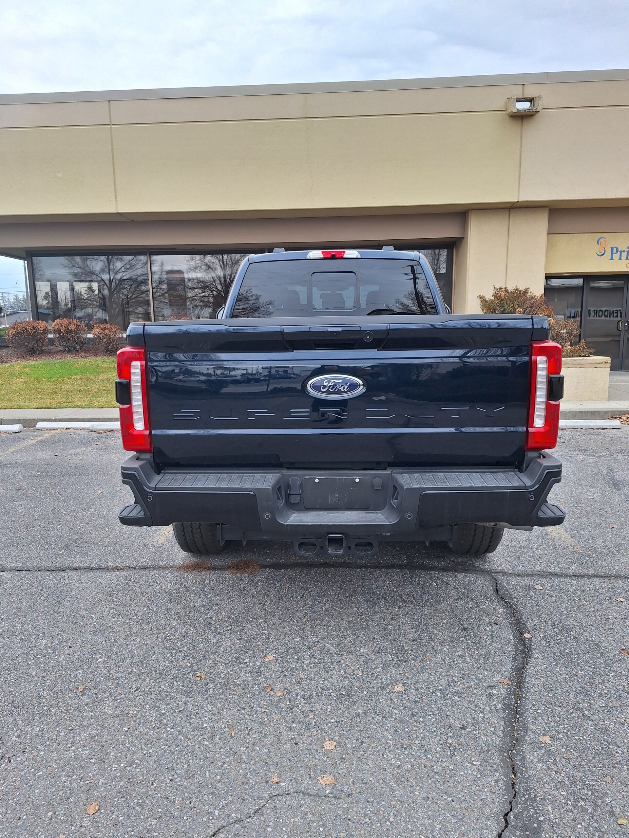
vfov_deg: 73.9
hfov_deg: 58.9
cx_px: 314
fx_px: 557
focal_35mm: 23
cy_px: 419
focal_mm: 5.54
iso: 40
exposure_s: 1/534
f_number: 1.8
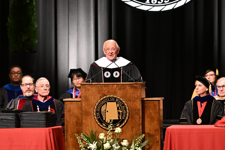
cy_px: 75
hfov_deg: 6.9
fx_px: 1874
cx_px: 112
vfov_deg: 4.6
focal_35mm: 300
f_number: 4
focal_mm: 200
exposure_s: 1/125
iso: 2500
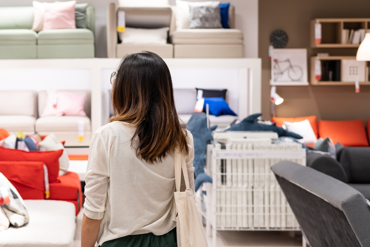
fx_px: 894
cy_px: 109
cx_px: 91
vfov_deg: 15.7
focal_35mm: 87
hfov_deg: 23.1
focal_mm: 35
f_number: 2.8
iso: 250
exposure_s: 1/30
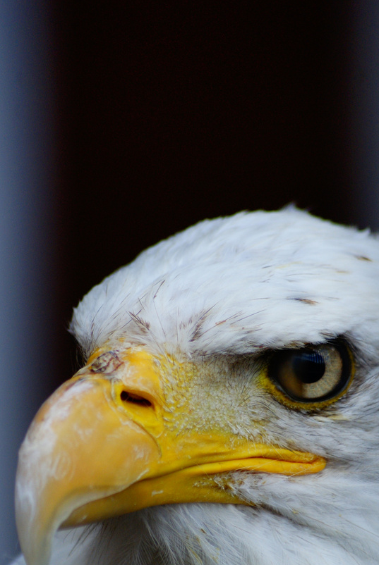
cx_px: 216
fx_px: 6360
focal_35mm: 404
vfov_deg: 5.1
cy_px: 379
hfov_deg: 3.4
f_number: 5.6
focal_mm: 200
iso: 400
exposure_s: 1/400
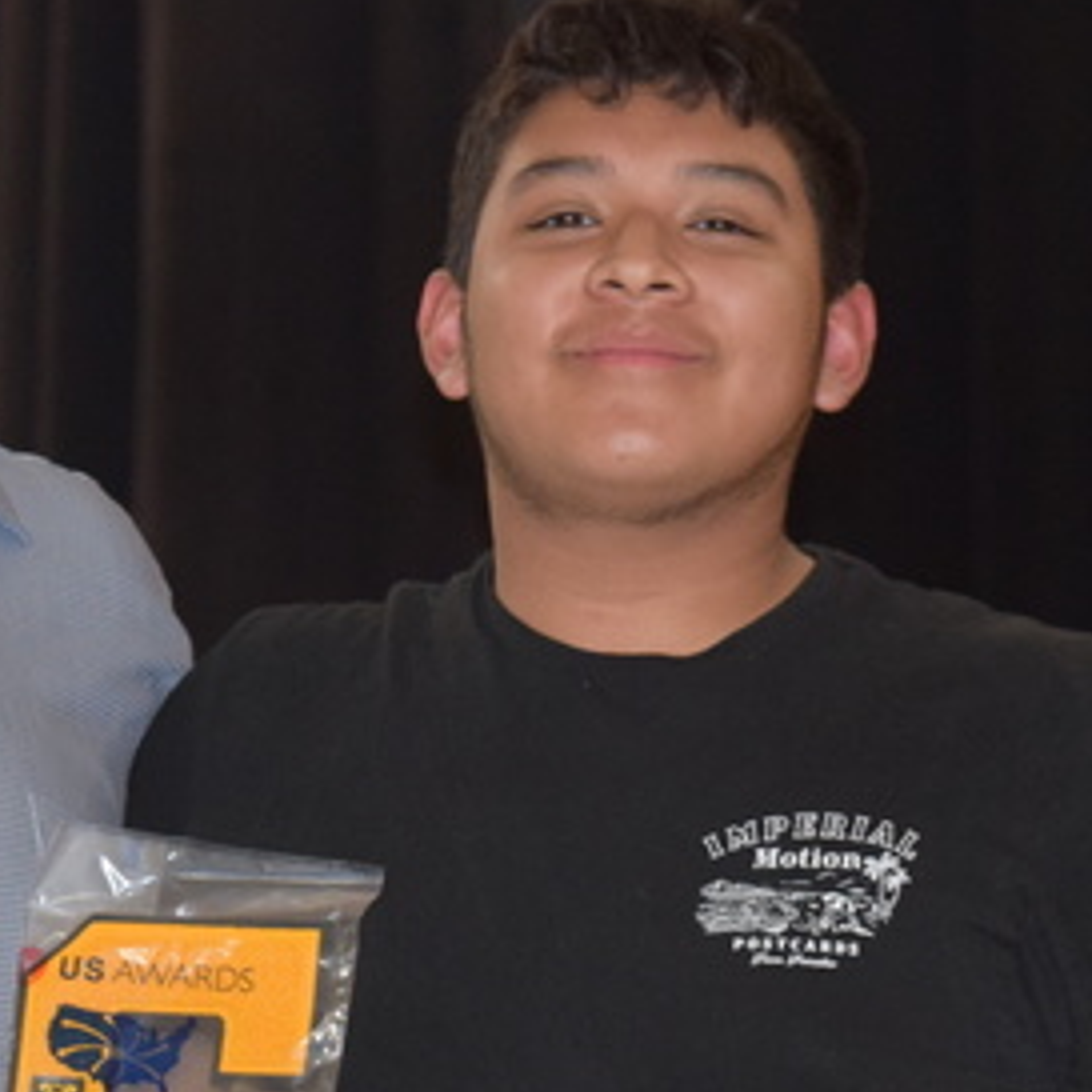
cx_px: 100
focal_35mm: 280
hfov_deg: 6.2
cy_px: 640
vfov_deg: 6.2
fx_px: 10002
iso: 2000
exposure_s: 1/60
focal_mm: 75
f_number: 4.2
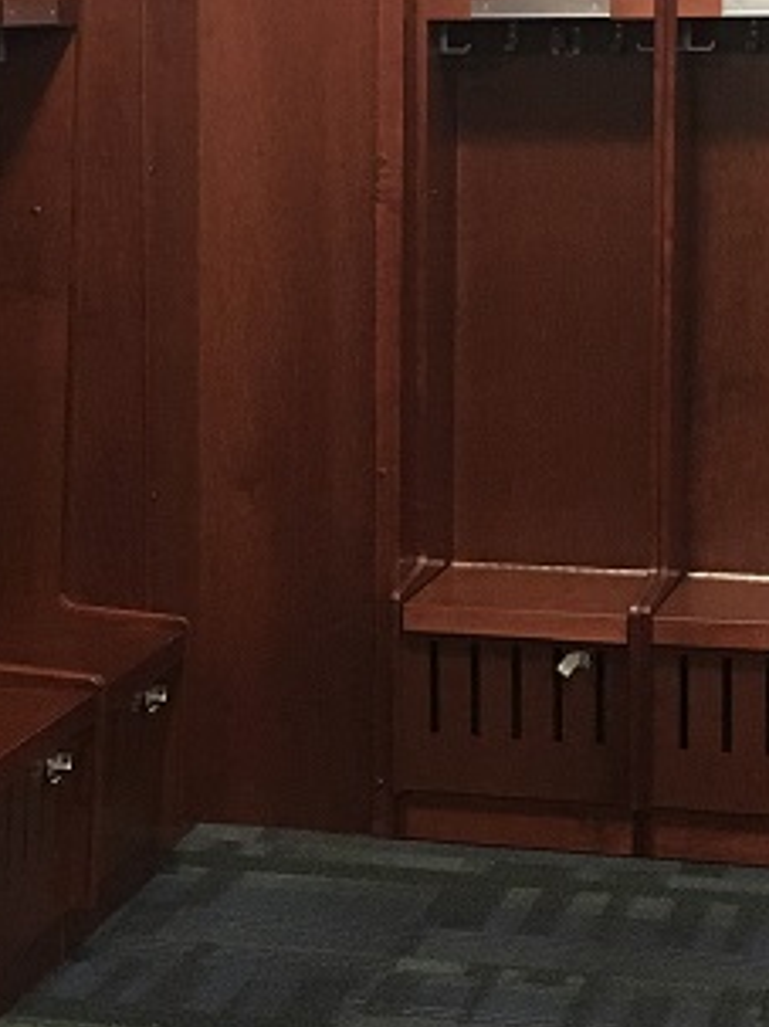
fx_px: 3023
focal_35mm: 102
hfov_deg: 14.4
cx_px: 146
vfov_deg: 19.2
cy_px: 386
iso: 160
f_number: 2.2
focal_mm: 4.15
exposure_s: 1/30
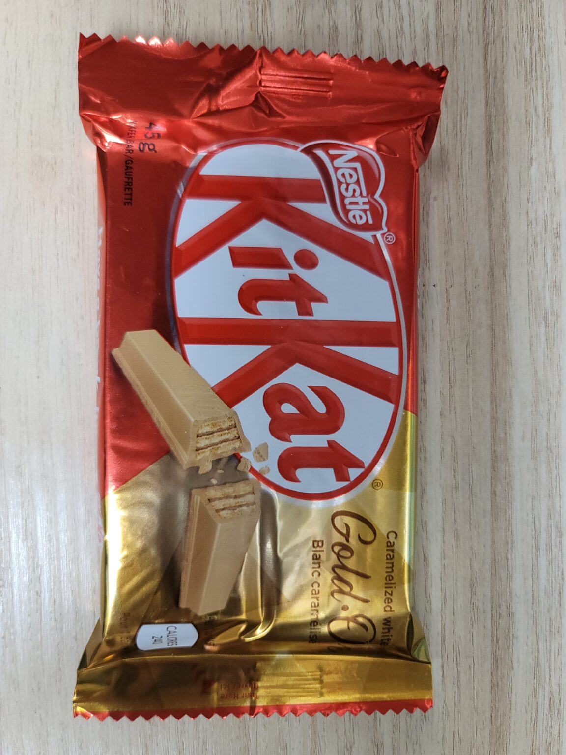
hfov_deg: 54.9
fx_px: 545
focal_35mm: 25
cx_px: 283
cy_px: 378
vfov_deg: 69.4
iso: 200
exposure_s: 1/40
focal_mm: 7
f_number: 1.8
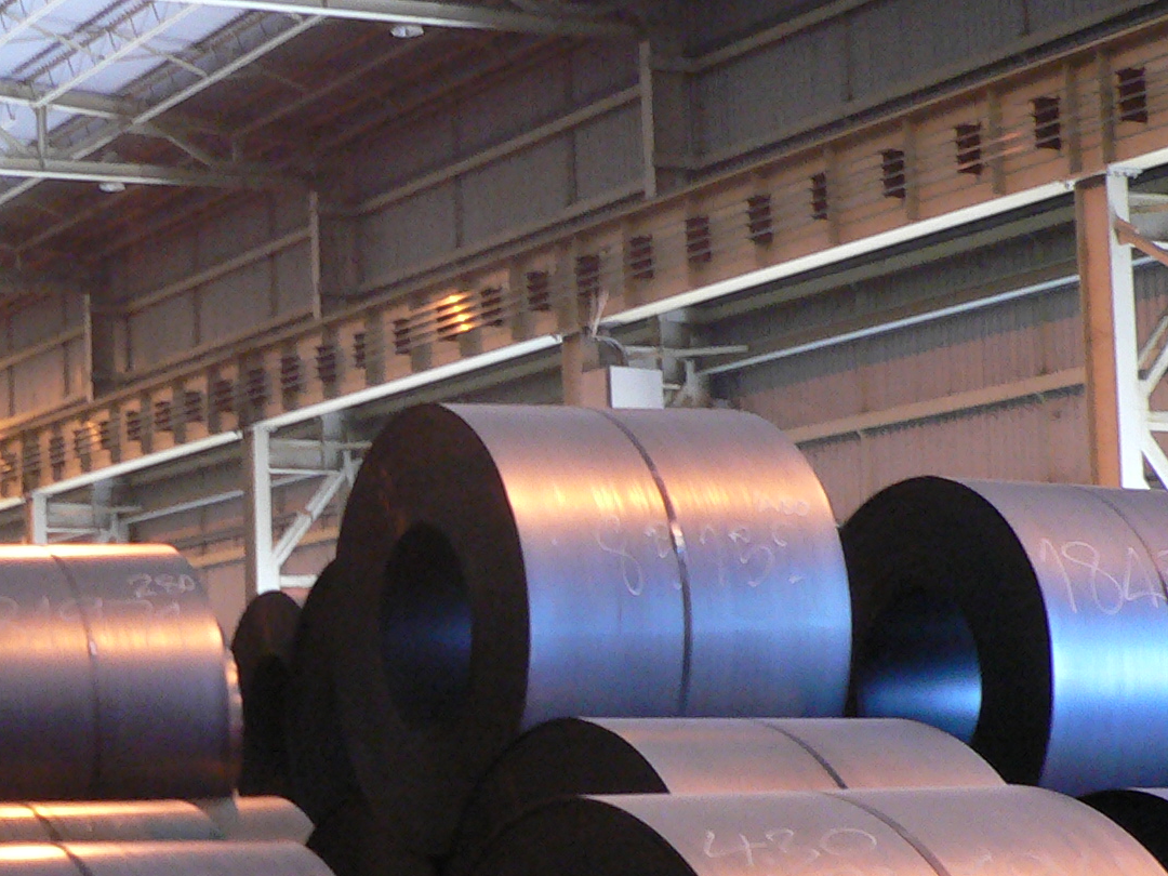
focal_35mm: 83
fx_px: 2801
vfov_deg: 17.7
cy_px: 597
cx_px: 210
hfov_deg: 23.2
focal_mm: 5.8
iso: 200
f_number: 2.8
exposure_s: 1/8
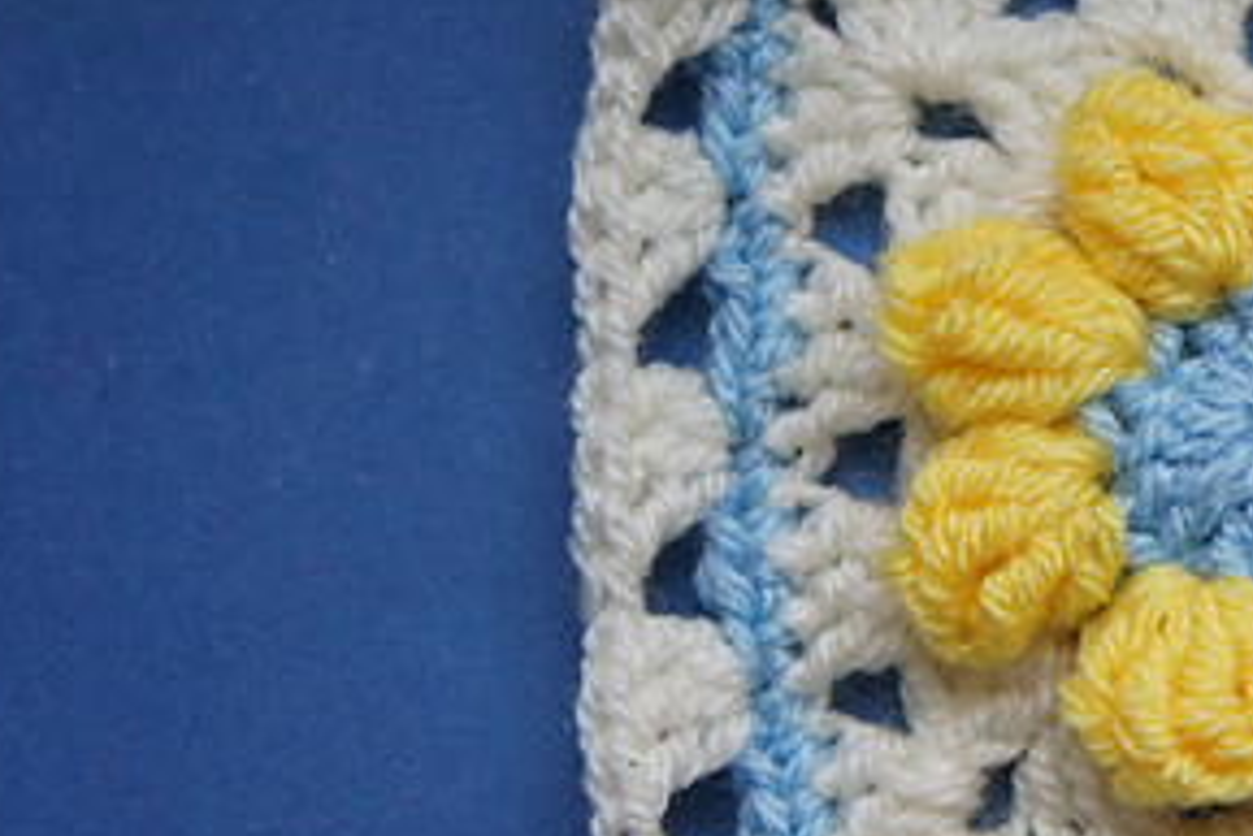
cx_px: 1322
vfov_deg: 11.8
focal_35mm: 116
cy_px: 528
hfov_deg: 17.1
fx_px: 4043
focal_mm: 35
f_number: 5.6
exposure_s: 1/80
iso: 200
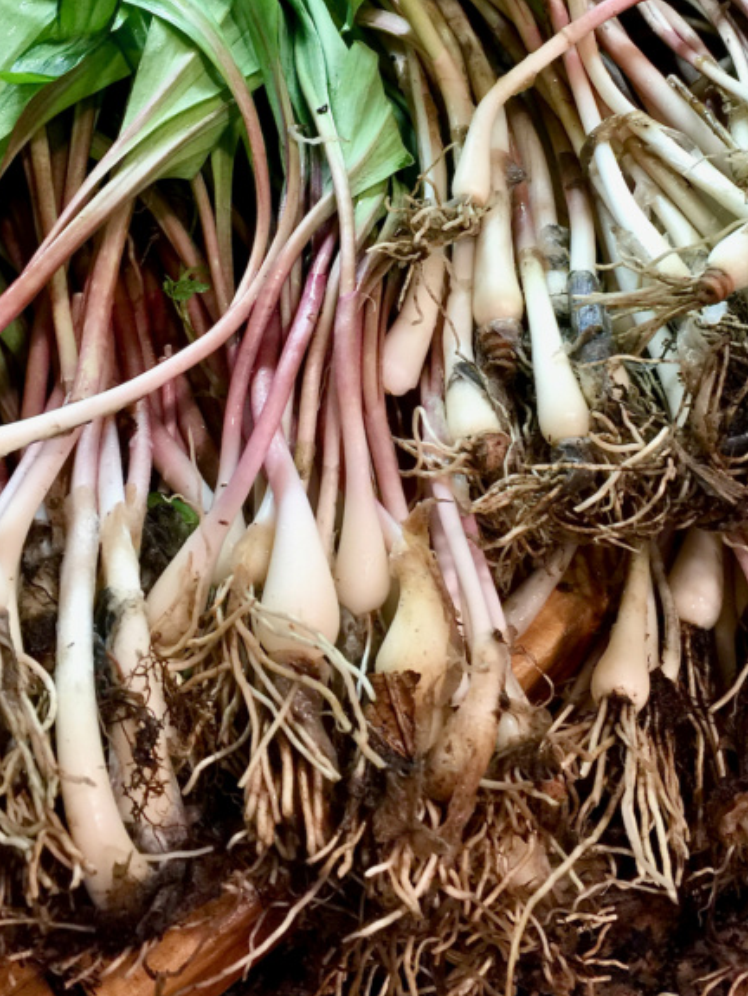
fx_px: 1238
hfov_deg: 33.6
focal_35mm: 43
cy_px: 276
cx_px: 421
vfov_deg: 42.8
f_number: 2.2
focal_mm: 4.15
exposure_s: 1/15
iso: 40
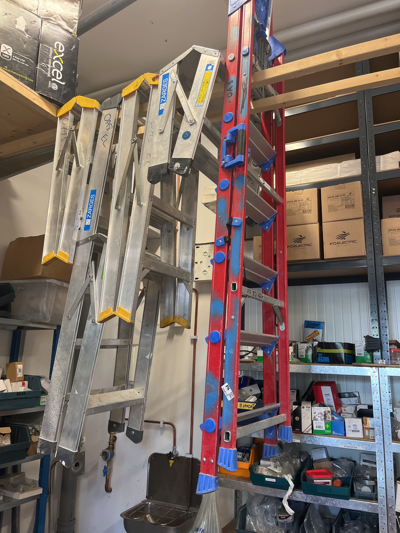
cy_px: 266
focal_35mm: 26
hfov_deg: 53.1
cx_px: 200
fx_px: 401
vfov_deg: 67.3
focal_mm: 5.1
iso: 160
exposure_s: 1/50
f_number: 1.6
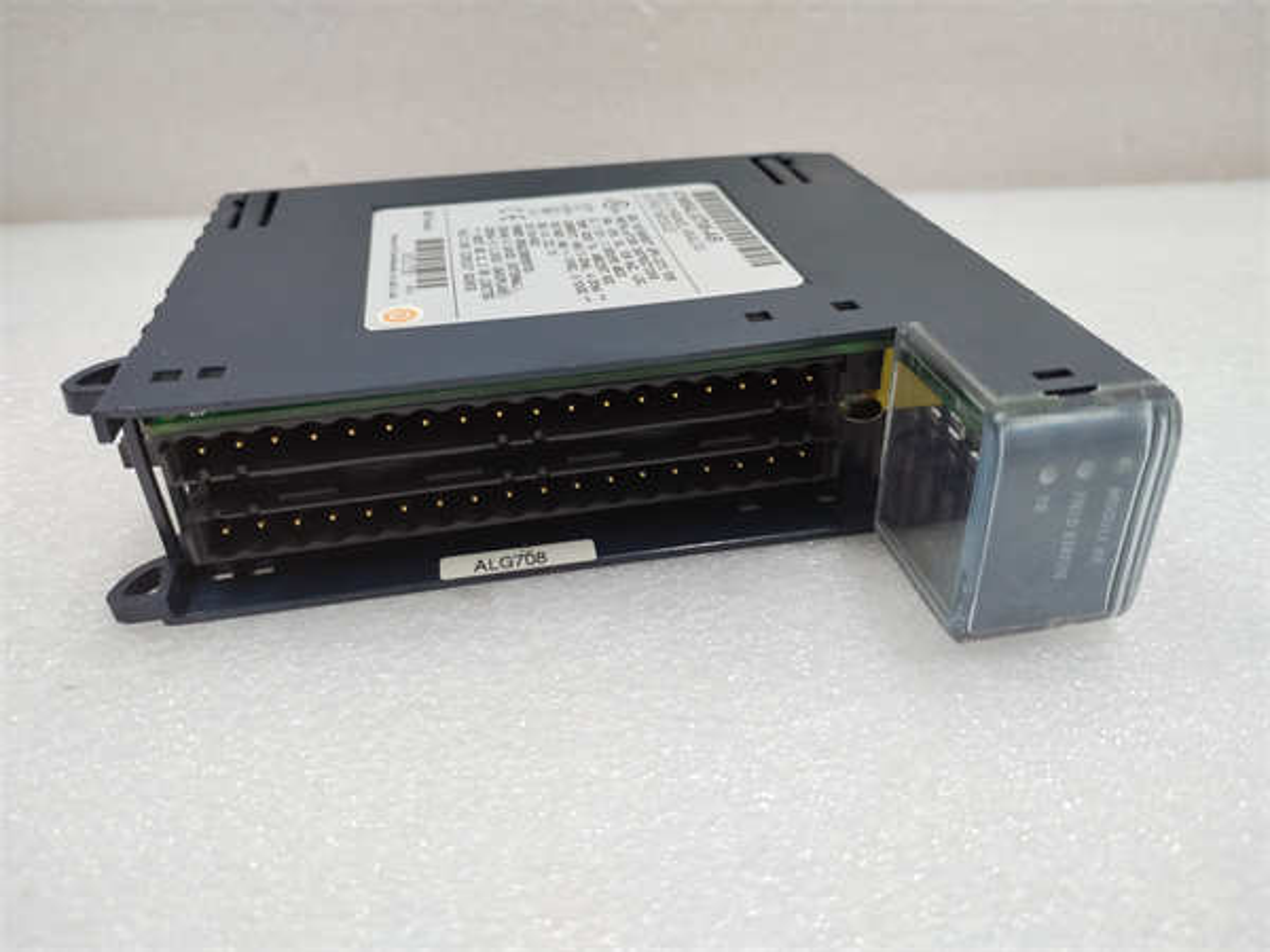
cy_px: 476
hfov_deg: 67.3
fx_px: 954
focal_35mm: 26
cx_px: 635
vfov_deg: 53.1
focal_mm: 4.75
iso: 200
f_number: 1.8
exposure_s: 1/33.3
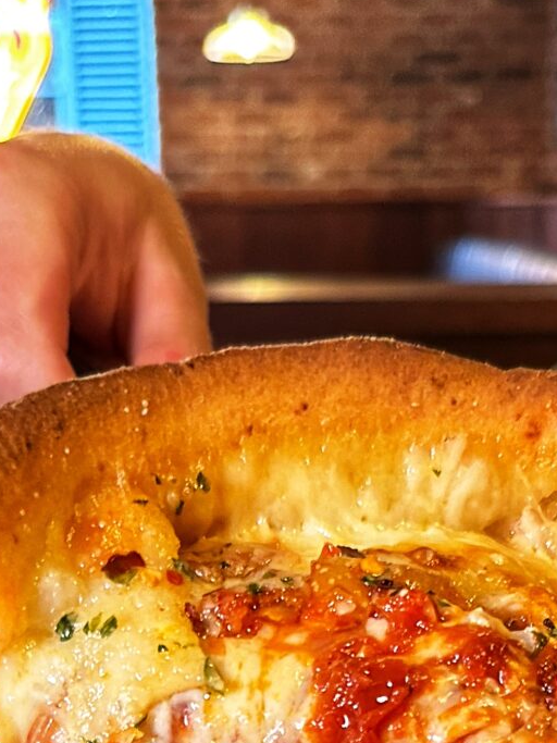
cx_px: 281
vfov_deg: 22.5
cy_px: 1099
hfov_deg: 20.4
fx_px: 1545
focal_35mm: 72
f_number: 1.78
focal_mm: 6.86
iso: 400
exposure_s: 1/50
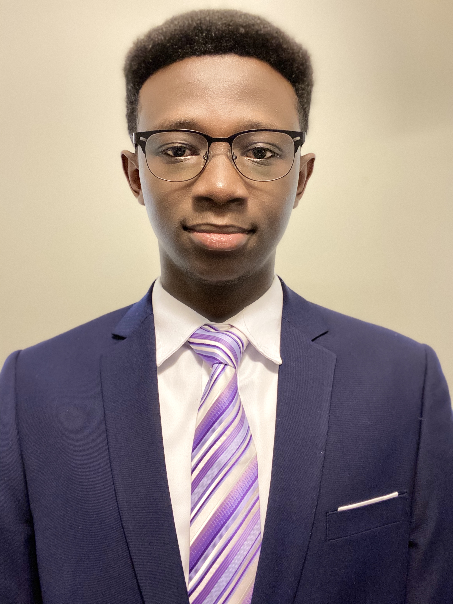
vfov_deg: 60.0
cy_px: 302
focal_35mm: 30
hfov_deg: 46.8
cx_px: 226
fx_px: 523
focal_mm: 2.71
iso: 640
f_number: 2.2
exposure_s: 1/24
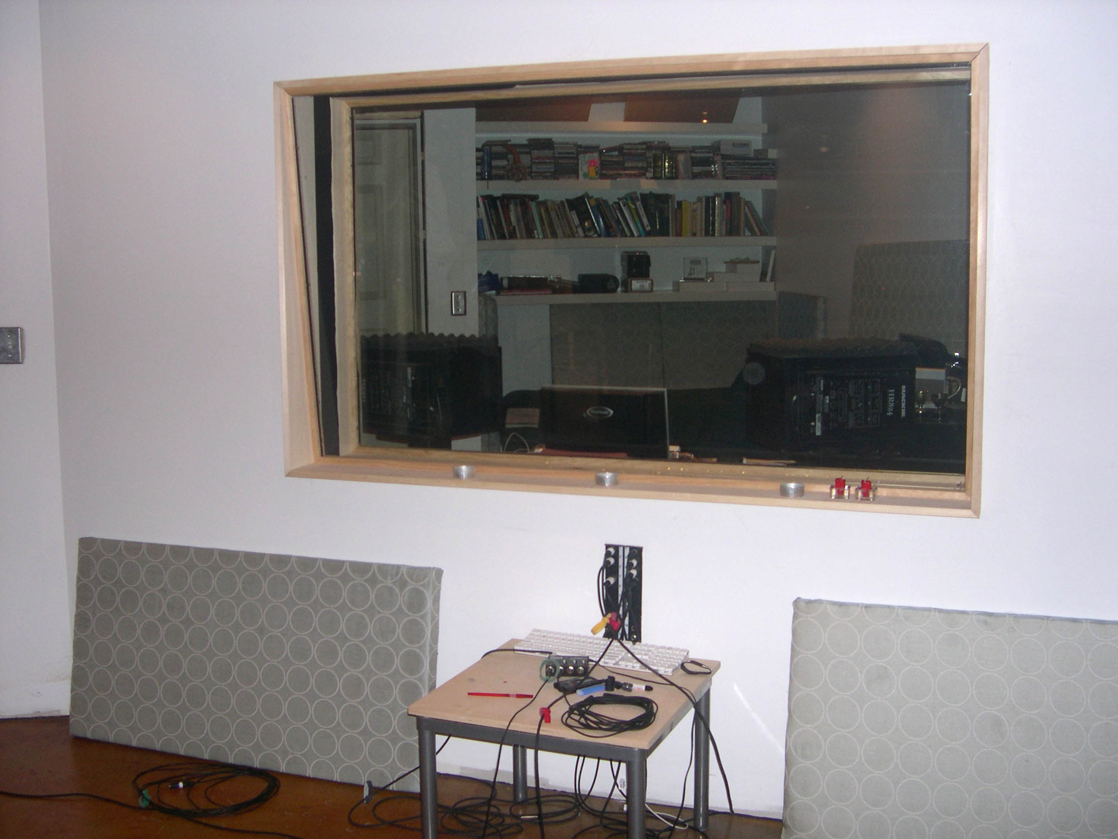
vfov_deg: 37.7
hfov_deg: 49.0
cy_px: 420
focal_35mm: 38
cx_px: 559
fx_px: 1227
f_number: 2.8
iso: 100
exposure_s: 1/60
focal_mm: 8
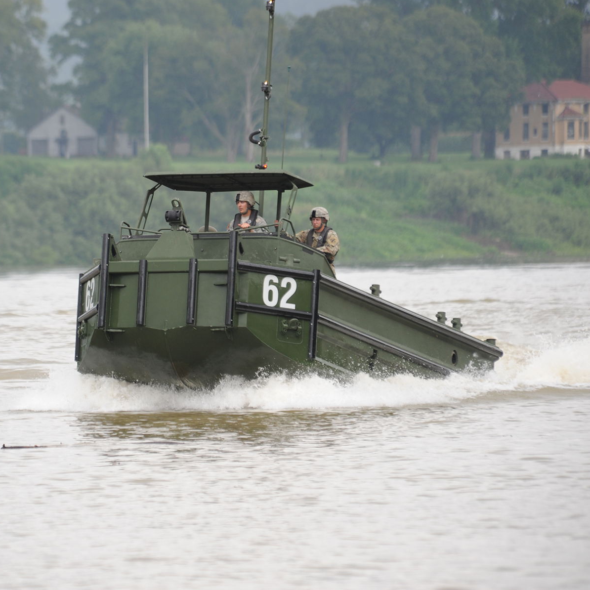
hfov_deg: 3.4
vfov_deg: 3.4
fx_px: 9873
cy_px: 295
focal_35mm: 512
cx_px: 147
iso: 400
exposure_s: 1/320
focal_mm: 400
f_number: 7.1
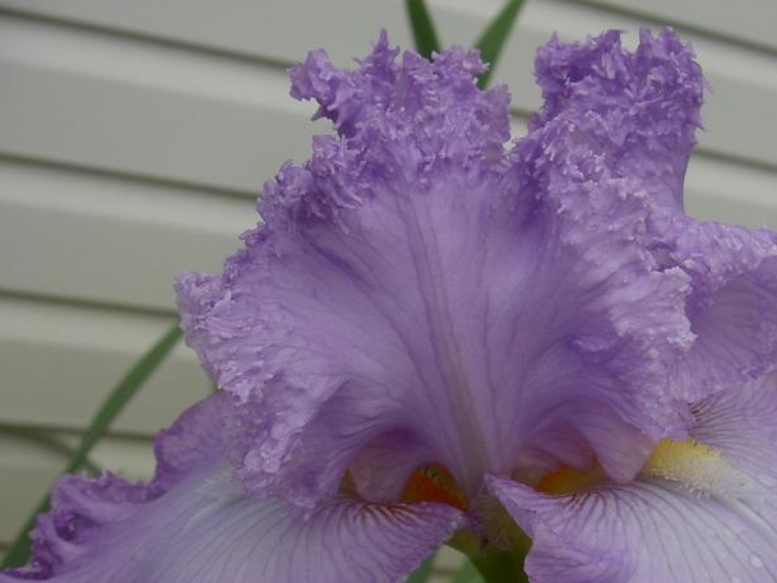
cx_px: 482
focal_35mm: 64
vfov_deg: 22.8
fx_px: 1437
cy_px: 404
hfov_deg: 30.1
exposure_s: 1/125
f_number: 4.7
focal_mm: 8
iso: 50
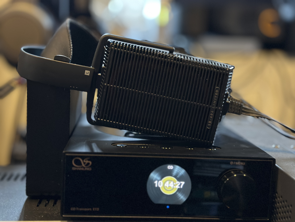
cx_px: 148
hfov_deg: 39.7
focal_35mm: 48
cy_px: 111
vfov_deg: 30.3
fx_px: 409
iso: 800
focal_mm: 6.86
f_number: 1.78
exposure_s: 1/25
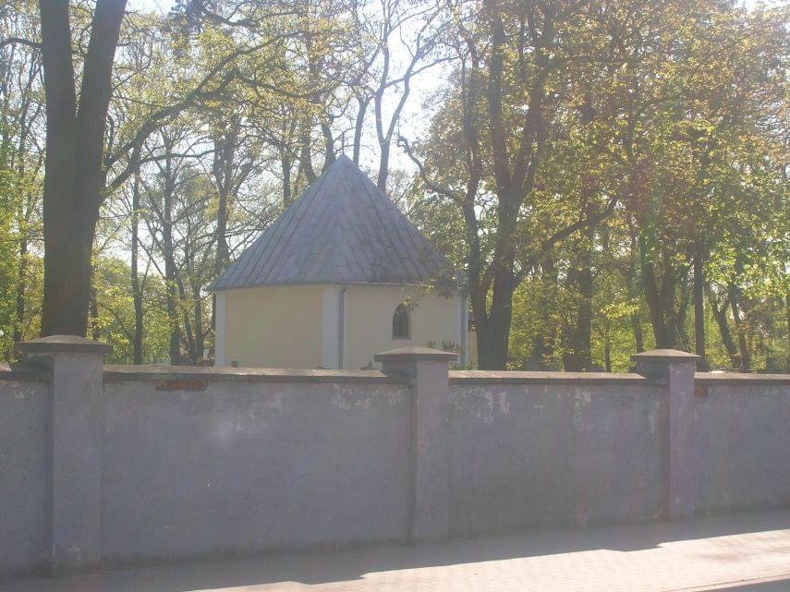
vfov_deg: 19.9
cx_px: 395
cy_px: 296
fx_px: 1689
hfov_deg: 26.3
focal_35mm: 74
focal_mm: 12.3
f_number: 6.7
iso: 50
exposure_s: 1/92.5
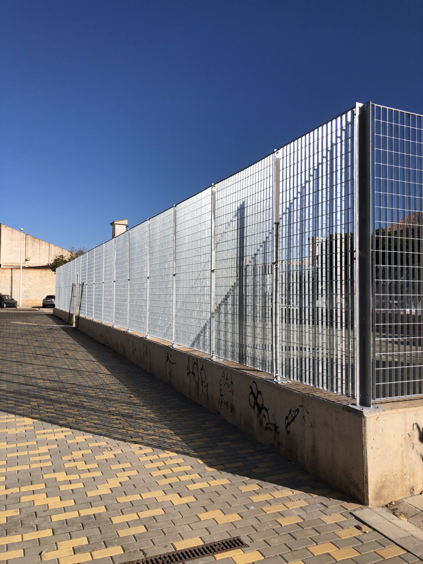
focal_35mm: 28
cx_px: 212
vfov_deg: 63.4
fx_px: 456
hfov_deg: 49.7
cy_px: 282
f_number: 1.8
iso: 25
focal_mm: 4
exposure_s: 1/3745
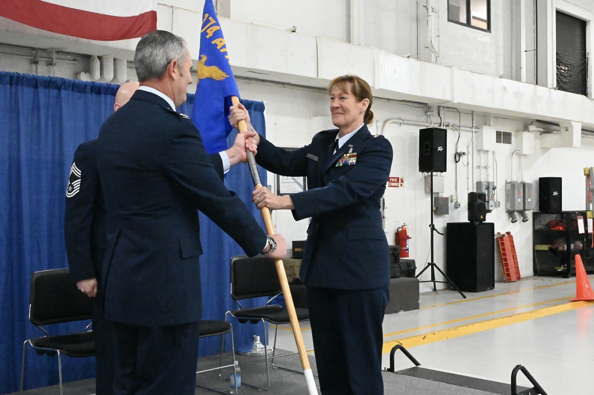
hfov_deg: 45.5
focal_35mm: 43
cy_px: 198
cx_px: 297
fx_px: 709
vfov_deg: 31.1
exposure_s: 1/40
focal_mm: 43
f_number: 22
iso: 51200
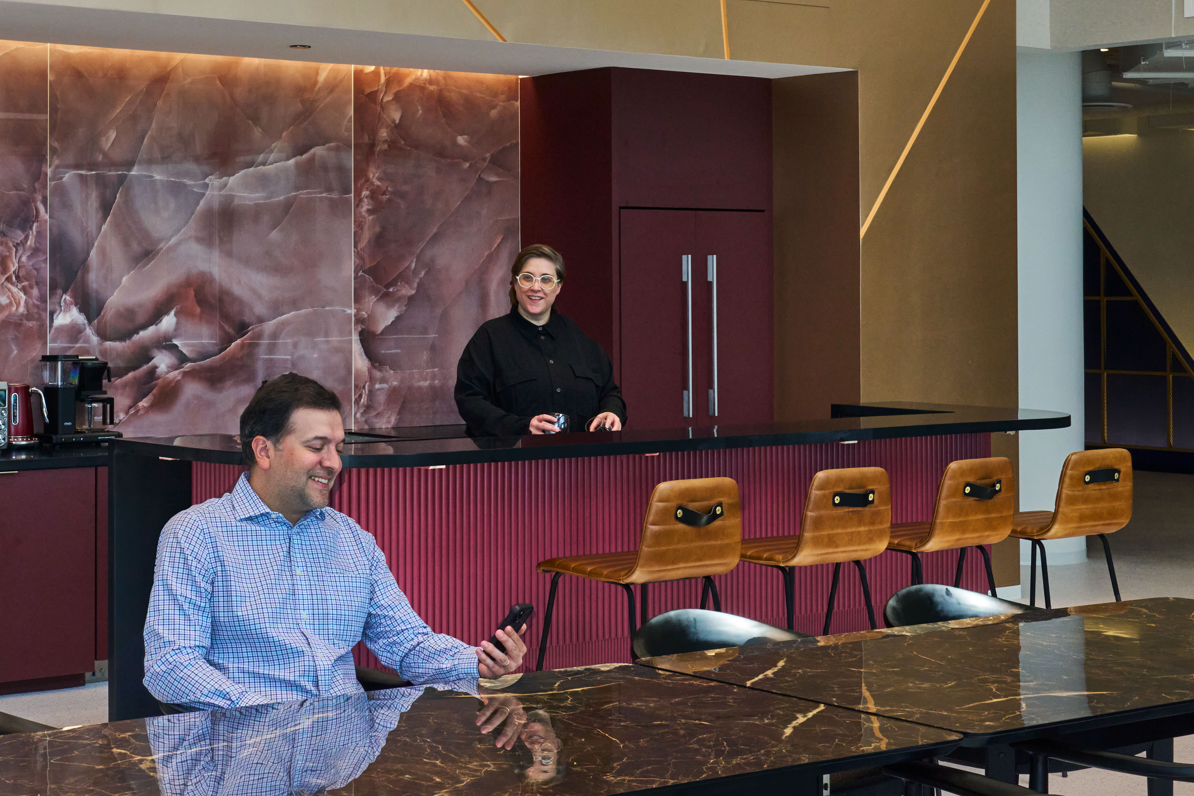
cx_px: 281
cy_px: 286
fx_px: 2122
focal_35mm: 64
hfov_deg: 30.8
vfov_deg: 21.2
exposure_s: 1/50
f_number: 11
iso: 1250
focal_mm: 35
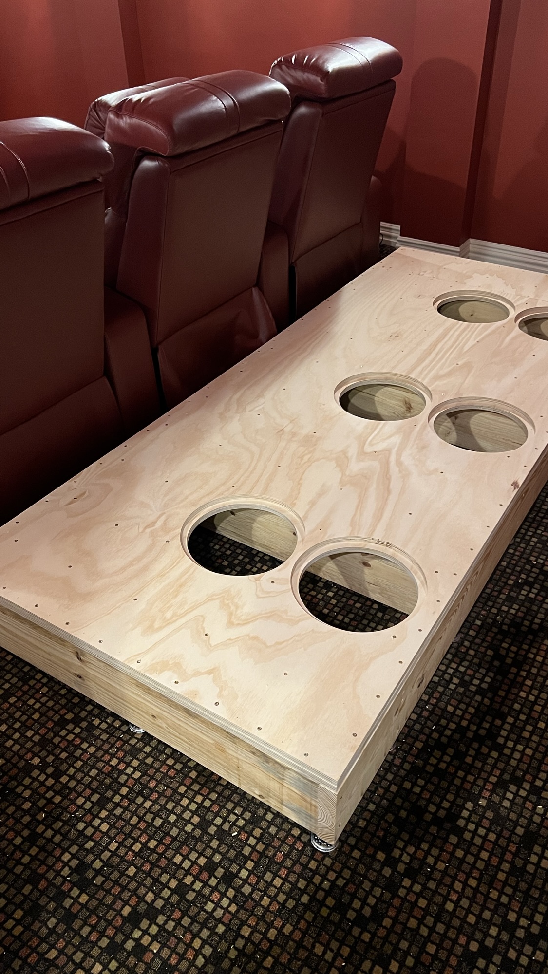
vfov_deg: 66.1
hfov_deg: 40.2
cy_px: 491
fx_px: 749
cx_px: 289
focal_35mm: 29
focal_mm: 5.7
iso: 500
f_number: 1.5
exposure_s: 1/40
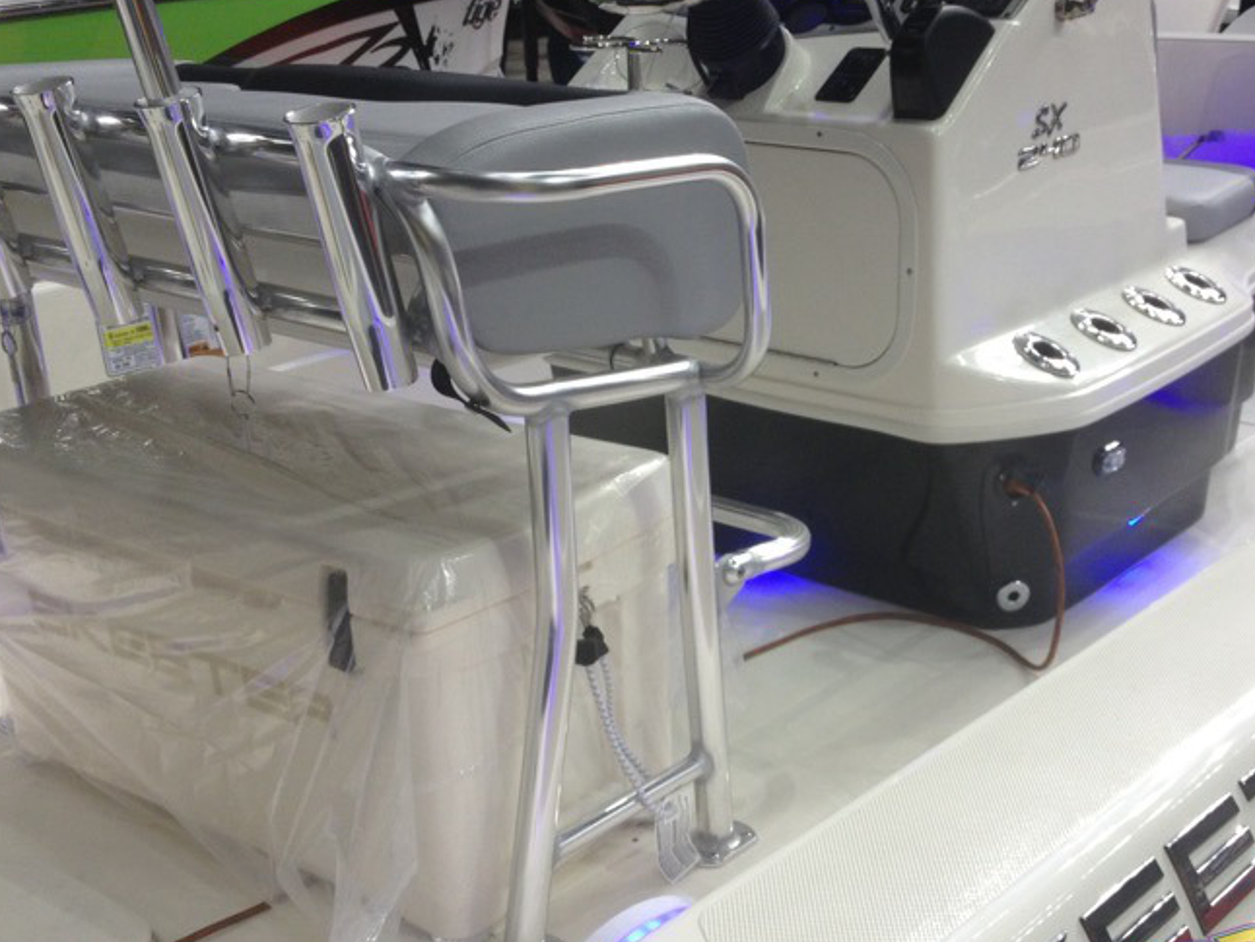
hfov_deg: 36.7
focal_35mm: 52
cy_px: 517
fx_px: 1886
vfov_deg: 28.0
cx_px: 754
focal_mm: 4.28
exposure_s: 1/120
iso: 80
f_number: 2.4
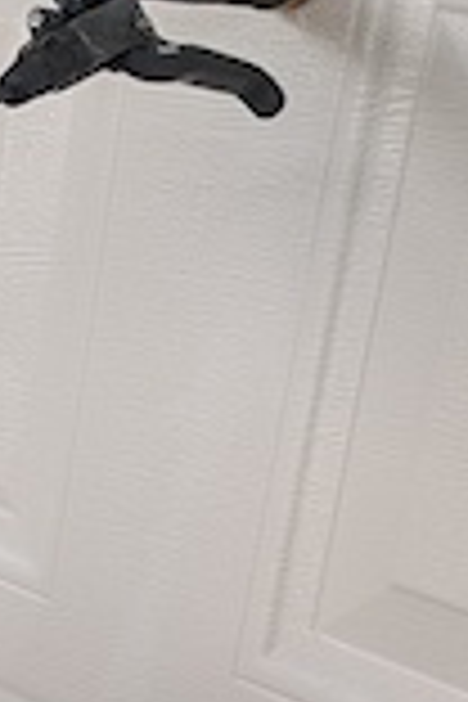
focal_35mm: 128
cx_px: -518
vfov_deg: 15.3
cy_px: 878
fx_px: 2496
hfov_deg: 9.8
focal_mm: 6.81
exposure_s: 1/85.6
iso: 41
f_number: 1.85
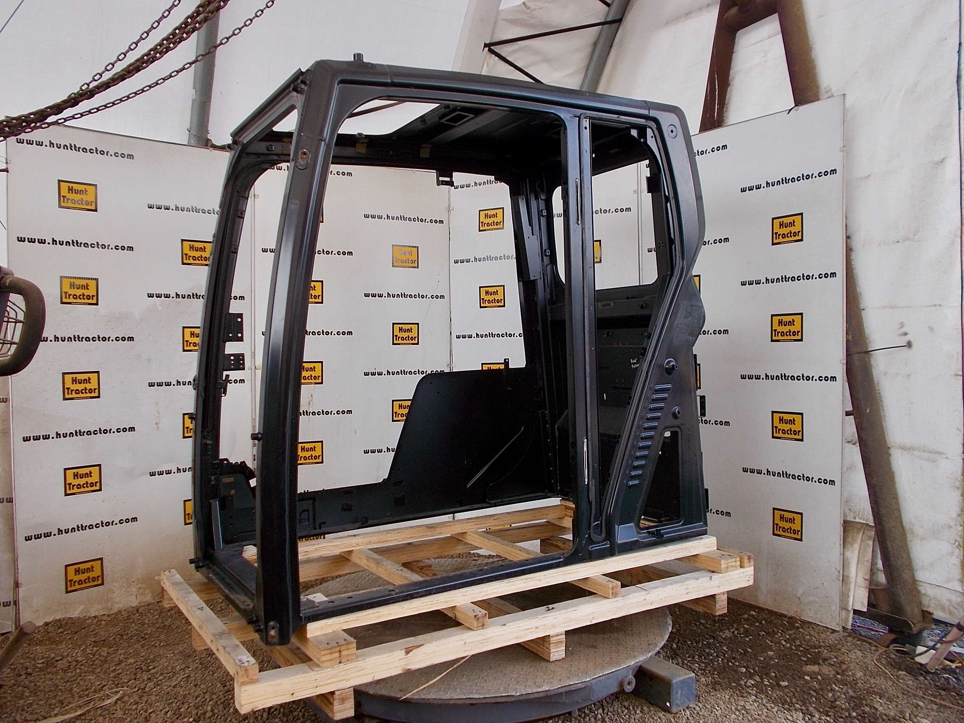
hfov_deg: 60.0
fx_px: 835
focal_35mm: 30
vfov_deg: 46.8
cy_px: 362
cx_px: 482
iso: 80
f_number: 3.4
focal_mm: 5.3
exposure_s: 1/100
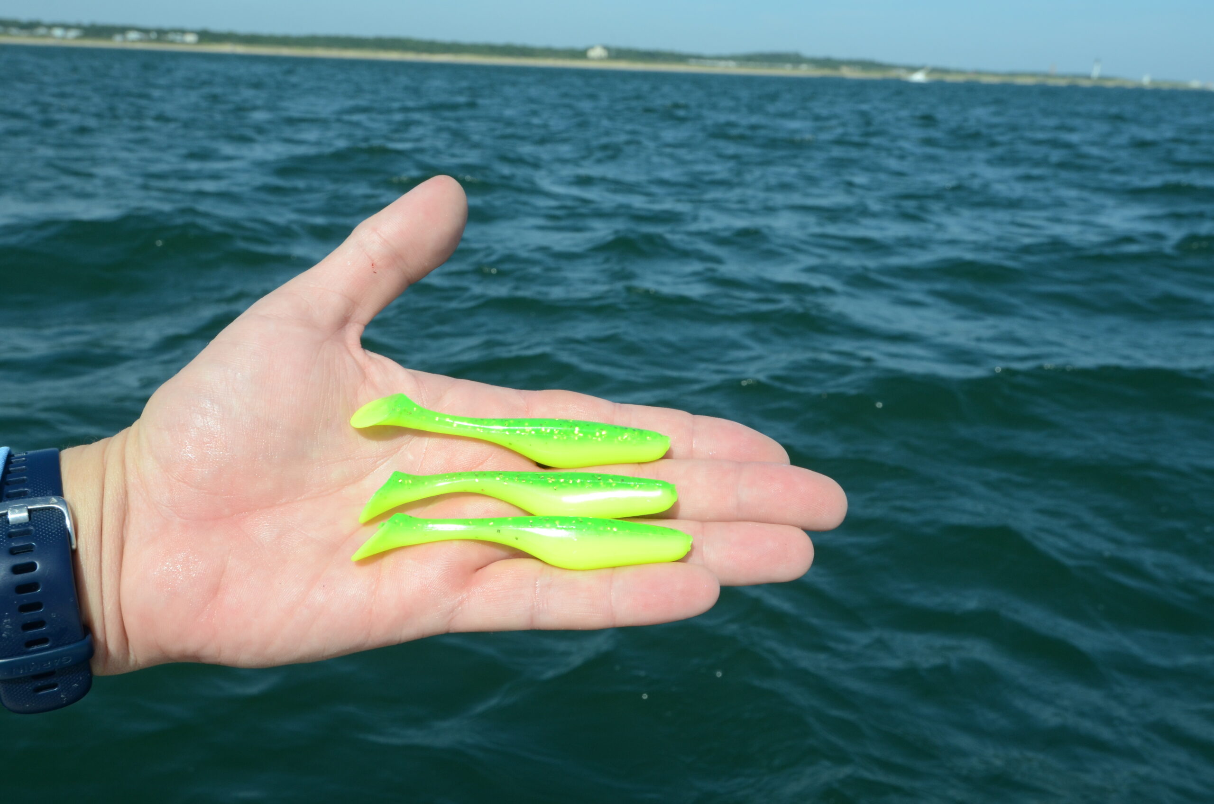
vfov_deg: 39.8
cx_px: 607
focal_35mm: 33
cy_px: 402
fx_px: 1111
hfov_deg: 57.3
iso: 400
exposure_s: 1/500
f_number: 11
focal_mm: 22
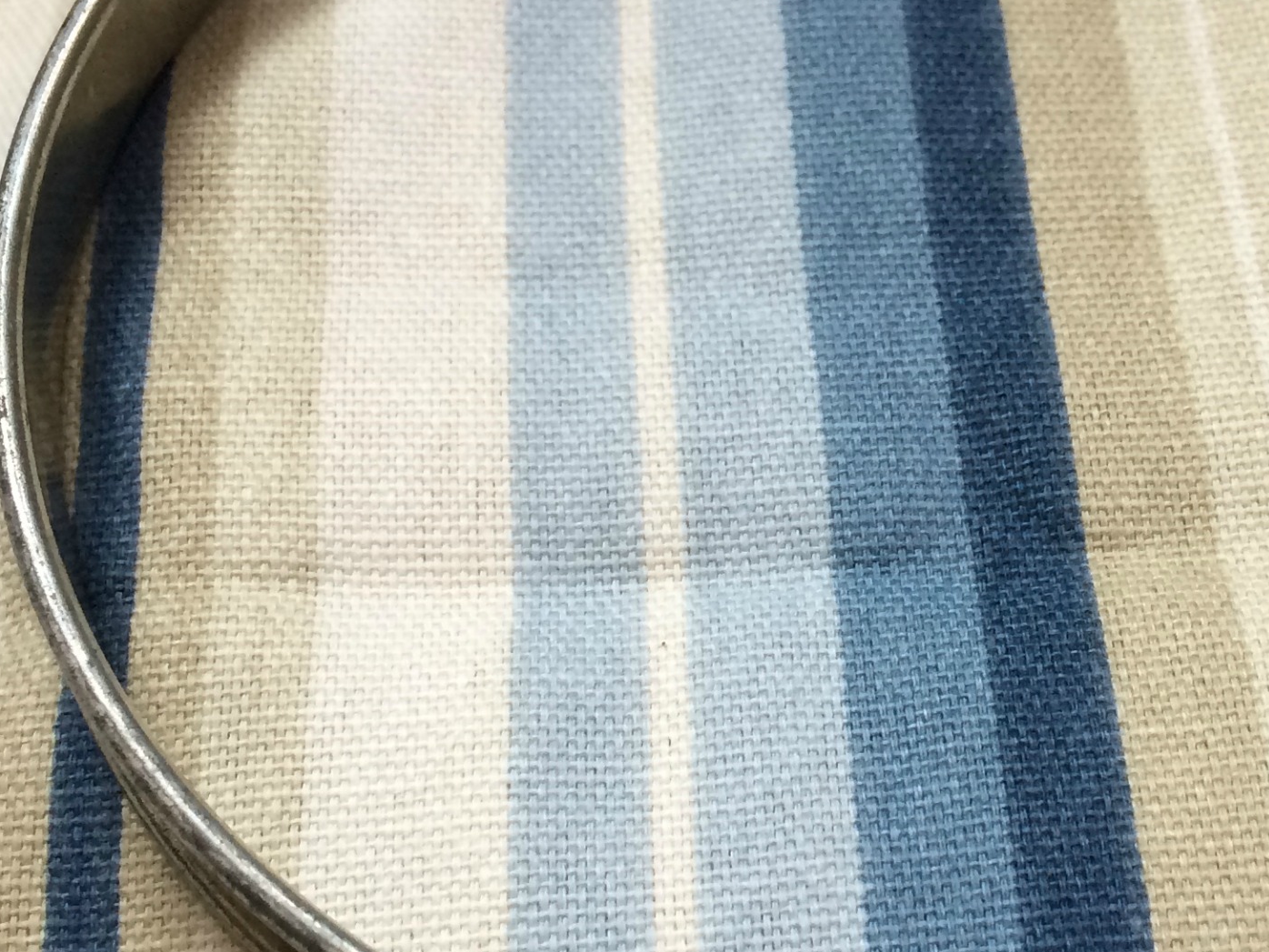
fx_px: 2383
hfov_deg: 29.3
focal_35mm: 65
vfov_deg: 22.6
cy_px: 548
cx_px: 962
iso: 64
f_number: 2.2
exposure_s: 1/30
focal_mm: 4.15
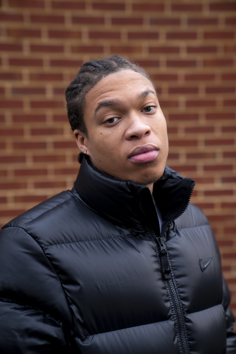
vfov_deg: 28.8
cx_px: 118
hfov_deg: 19.5
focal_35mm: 70
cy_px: 177
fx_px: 688
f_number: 3.5
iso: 640
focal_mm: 70
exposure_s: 1/200
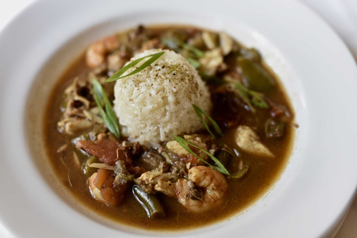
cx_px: 178
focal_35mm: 50
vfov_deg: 27.0
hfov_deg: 39.6
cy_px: 119
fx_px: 496
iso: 800
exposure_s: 1/60
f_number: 2.5
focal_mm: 50
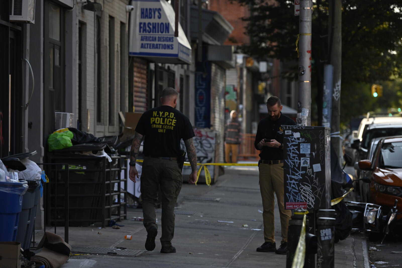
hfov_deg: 11.7
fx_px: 1954
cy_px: 134
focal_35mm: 175
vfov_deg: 7.8
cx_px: 201
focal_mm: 175
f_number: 4
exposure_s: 1/4000
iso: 800
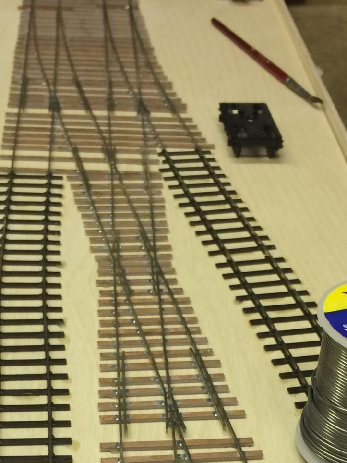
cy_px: 496
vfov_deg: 23.9
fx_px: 1029
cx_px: 182
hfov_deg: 19.1
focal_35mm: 77
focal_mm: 4.15
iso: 32
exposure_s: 1/33
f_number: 2.2
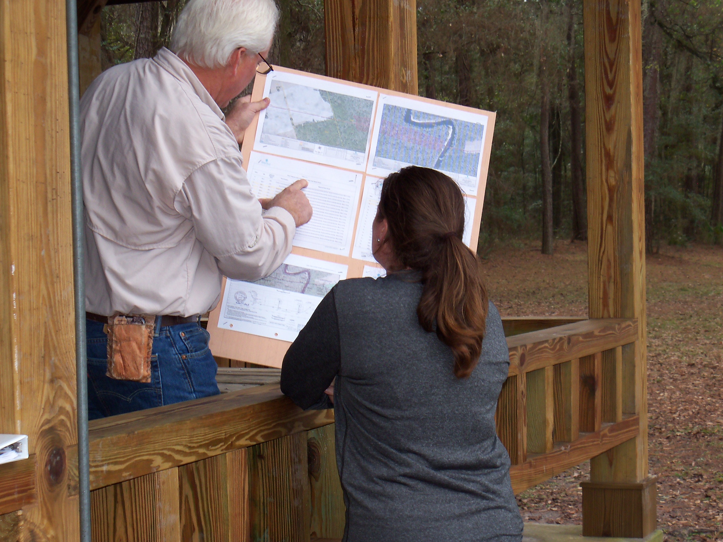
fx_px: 1671
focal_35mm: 80
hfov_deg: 24.4
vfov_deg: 18.4
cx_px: 362
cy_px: 271
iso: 100
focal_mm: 14.2
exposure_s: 1/125
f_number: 4.1
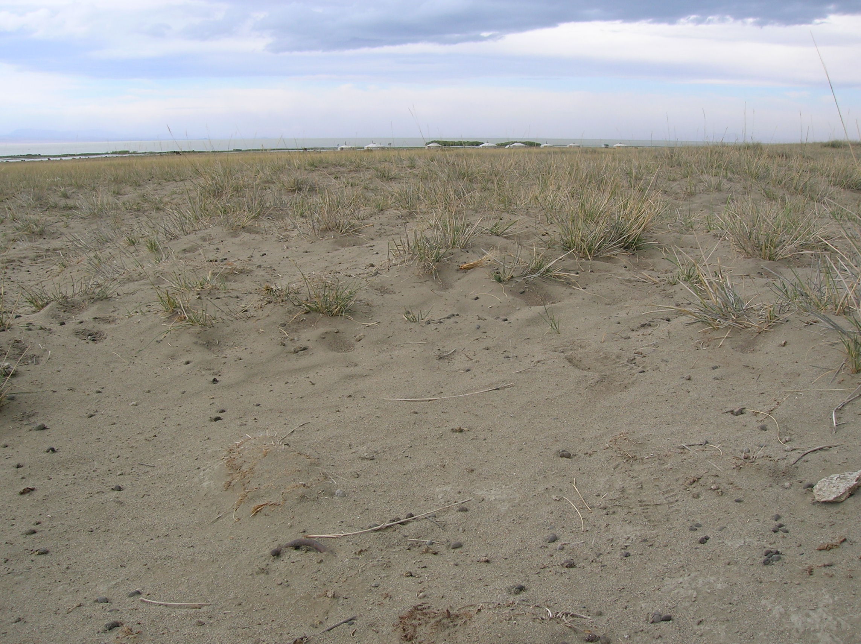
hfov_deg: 54.0
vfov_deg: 41.7
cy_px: 322
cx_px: 430
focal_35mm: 34
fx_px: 845
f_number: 4.9
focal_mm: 5.7
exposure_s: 1/208
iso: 50
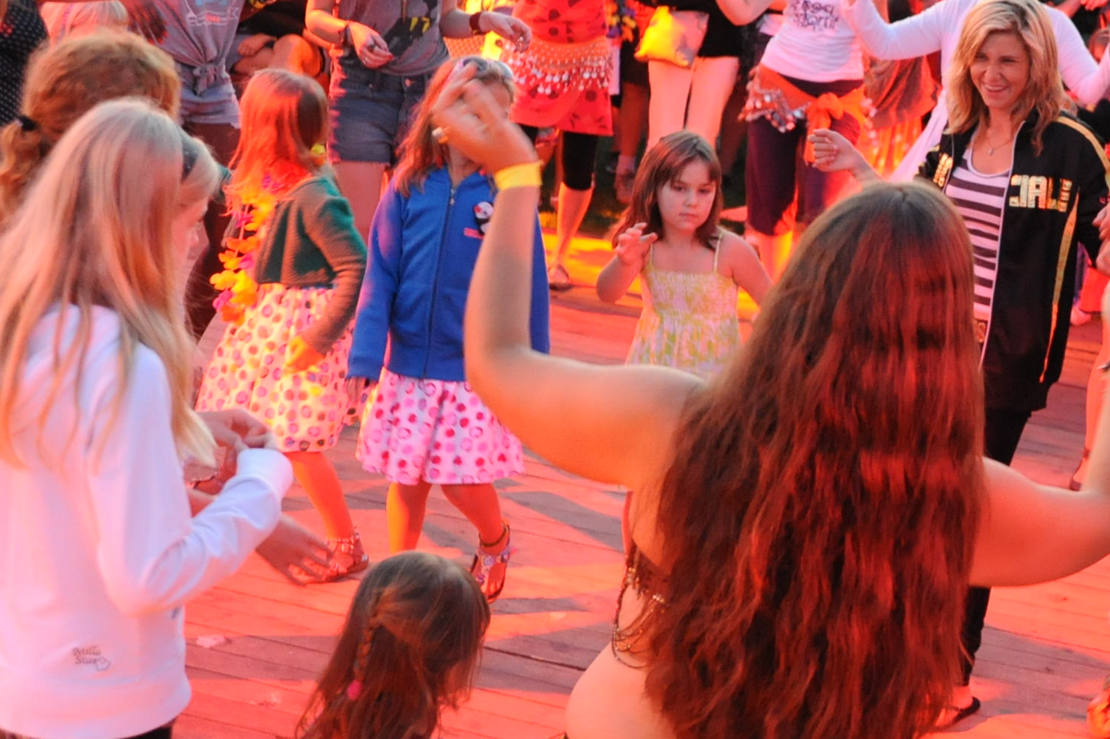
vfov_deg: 18.6
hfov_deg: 27.2
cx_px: 876
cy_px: 246
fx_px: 2249
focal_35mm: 73
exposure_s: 1/60
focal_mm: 34
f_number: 4
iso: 4000
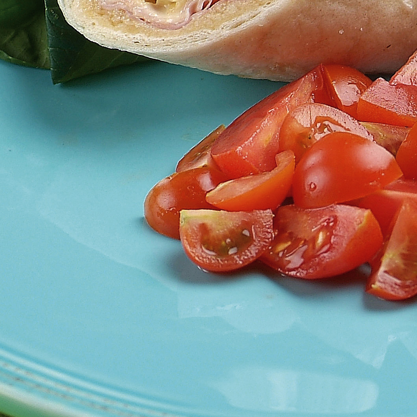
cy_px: 4
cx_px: 424
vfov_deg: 4.9
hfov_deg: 4.9
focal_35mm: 358
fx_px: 4879
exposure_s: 1/125
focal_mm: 70
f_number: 4.8
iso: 100
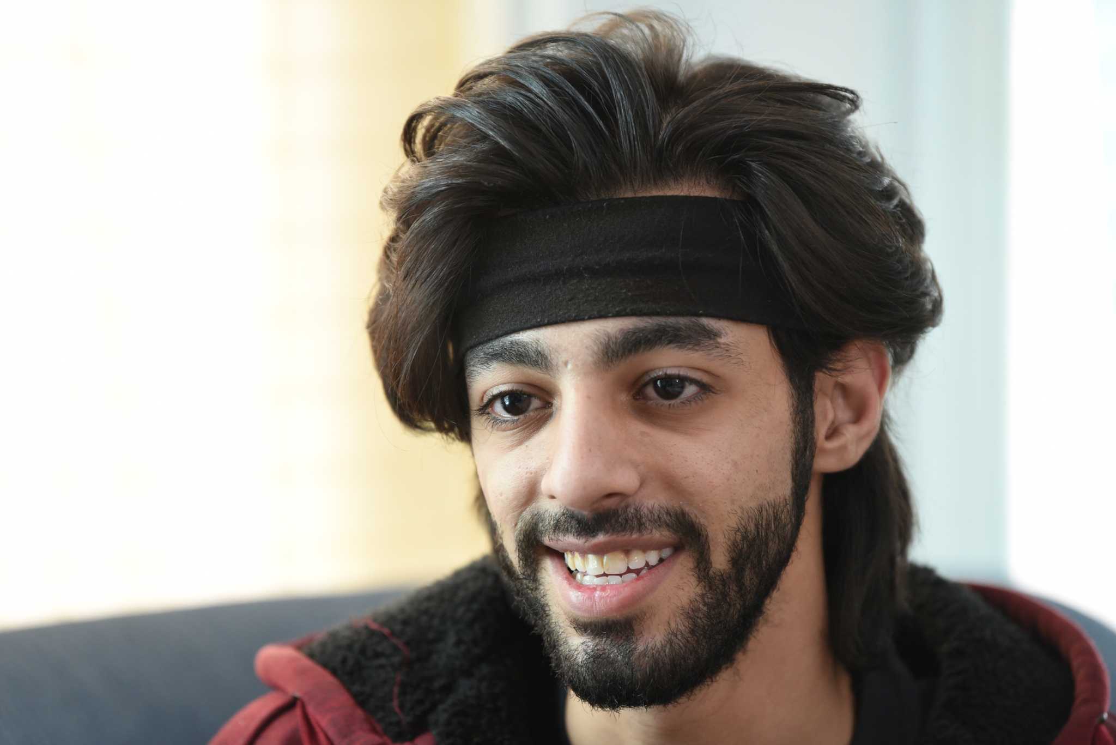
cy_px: 372
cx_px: 558
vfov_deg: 6.9
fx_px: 6202
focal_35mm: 200
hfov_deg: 10.3
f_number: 3.5
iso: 2000
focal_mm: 200
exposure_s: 1/200
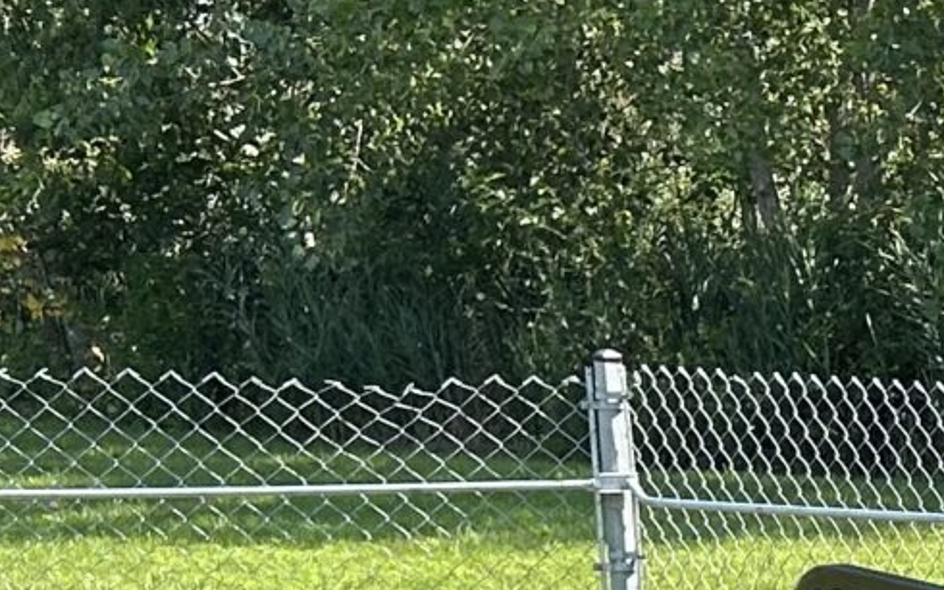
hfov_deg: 12.5
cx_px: 1975
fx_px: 3704
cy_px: 1136
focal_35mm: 144
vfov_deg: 8.7
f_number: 1.5
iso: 50
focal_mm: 5.7
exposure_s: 1/1295
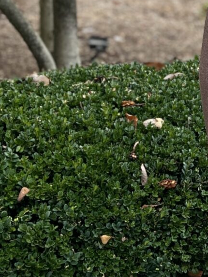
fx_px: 930
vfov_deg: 16.7
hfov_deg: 12.5
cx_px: 239
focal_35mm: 116
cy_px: 16
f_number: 1.5
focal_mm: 5.7
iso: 50
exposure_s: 1/224
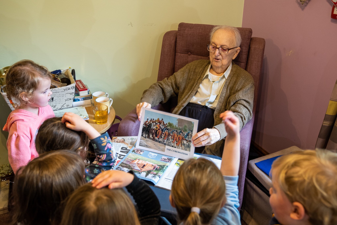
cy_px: 112
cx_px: 168
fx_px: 318
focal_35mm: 34
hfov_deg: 55.8
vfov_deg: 38.9
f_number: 4
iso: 1600
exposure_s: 1/125
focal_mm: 34
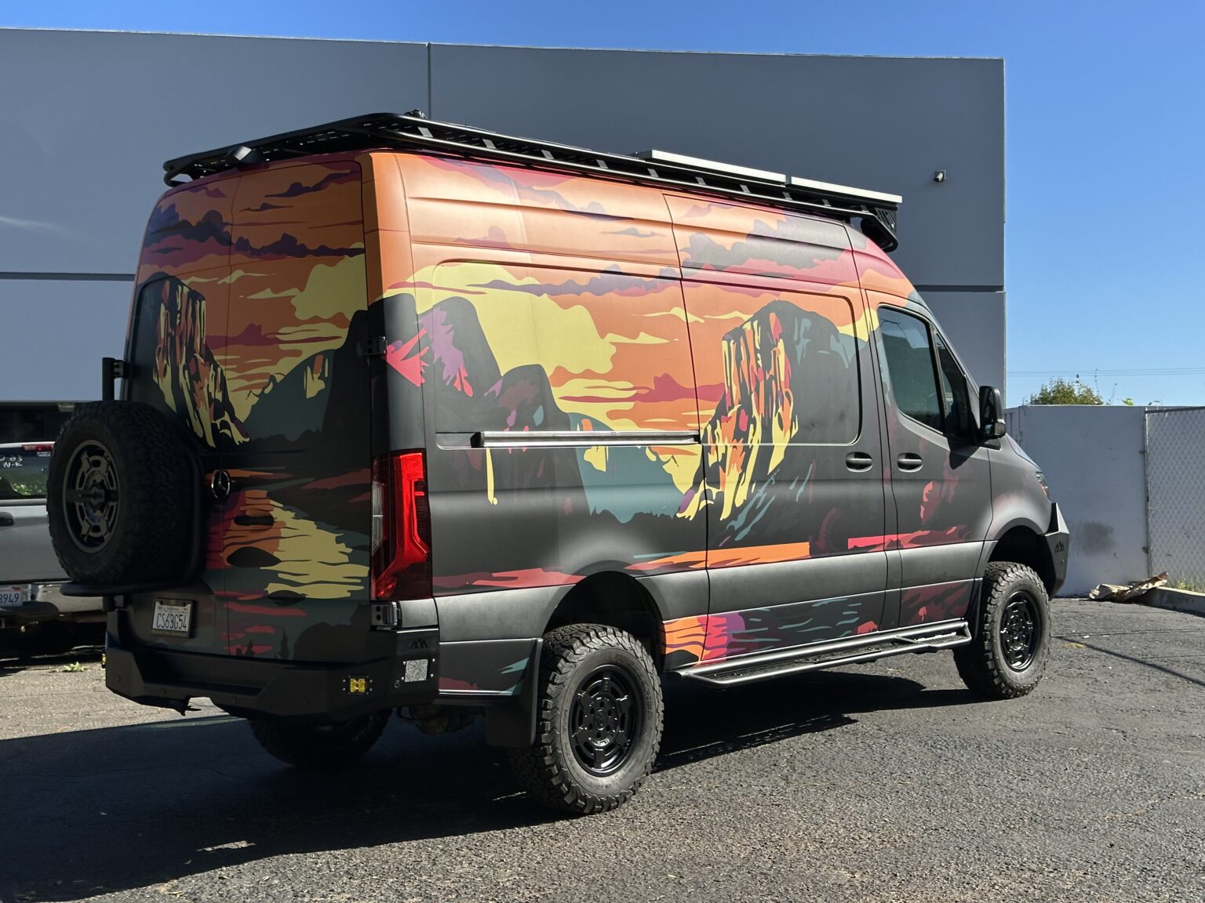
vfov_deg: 30.3
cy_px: 452
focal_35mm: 48
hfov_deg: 39.7
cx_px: 602
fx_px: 1671
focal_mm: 6.86
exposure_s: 1/5556
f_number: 1.78
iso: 64
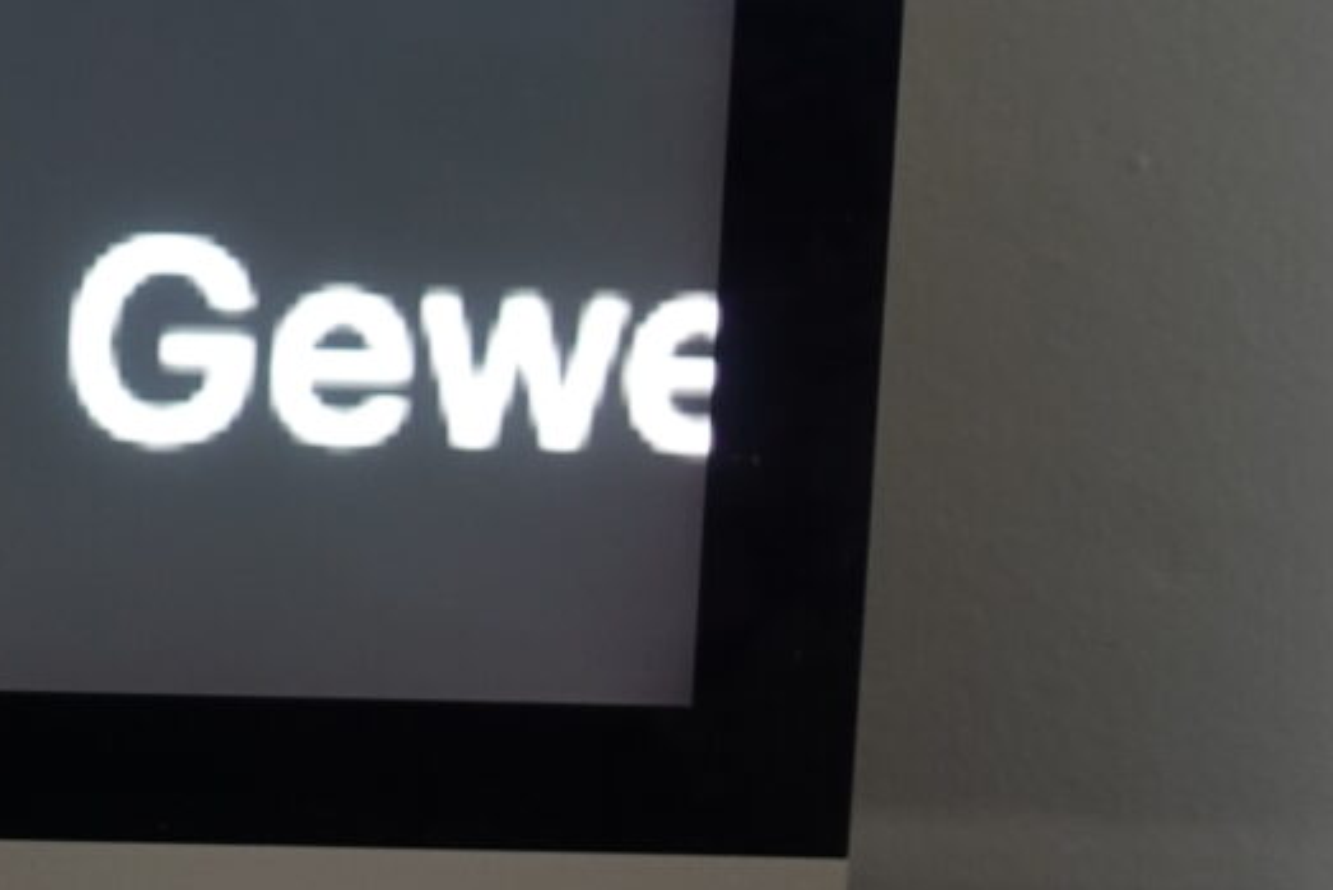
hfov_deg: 19.0
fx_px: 3481
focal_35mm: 94
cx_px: -683
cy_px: -119
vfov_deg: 14.2
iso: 125
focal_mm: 8.8
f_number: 1.8
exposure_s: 1/30
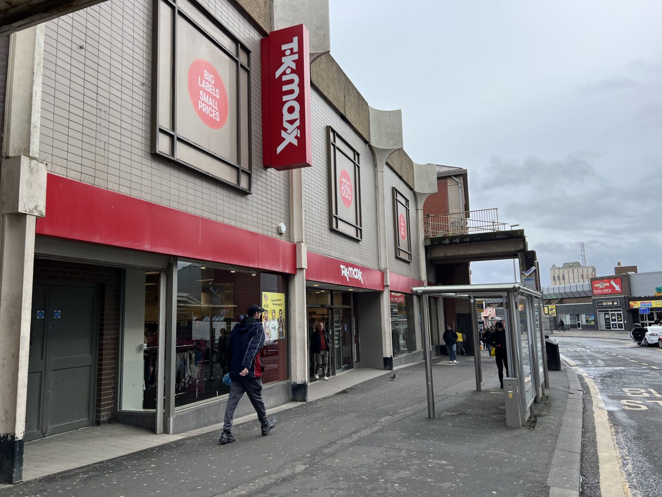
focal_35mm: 26
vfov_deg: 53.1
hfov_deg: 67.3
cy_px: 248
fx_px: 497
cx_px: 331
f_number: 1.5
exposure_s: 1/1621
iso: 50
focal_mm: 5.7
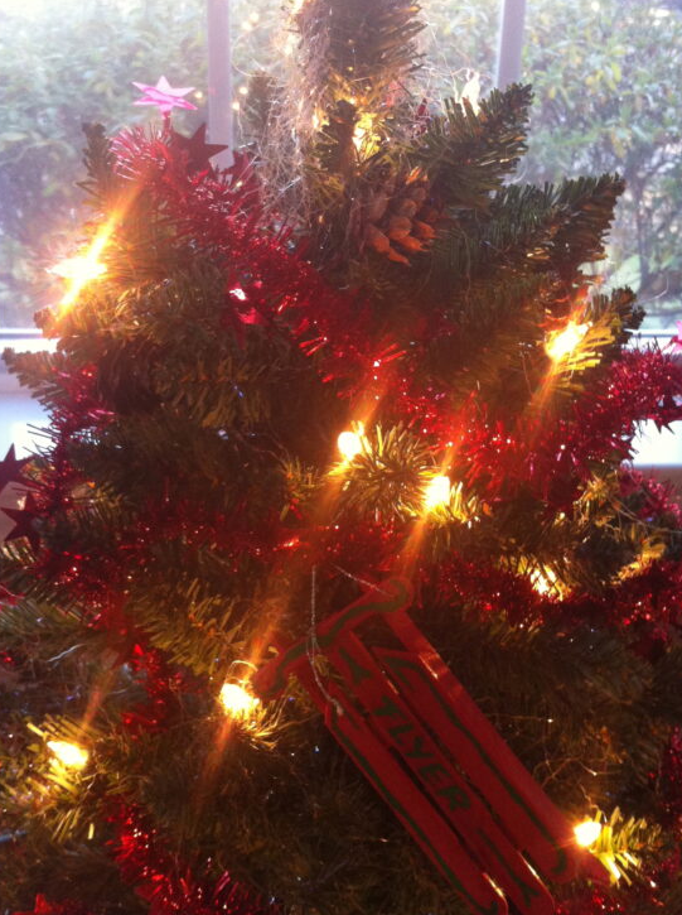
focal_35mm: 41
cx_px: 345
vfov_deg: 45.7
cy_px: 381
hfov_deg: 35.0
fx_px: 1081
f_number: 2.8
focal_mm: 3.85
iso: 160
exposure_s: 1/15
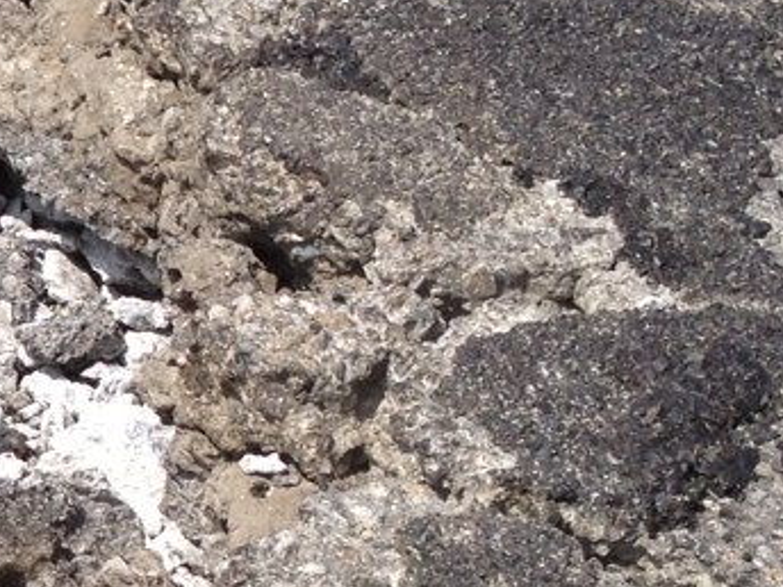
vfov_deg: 8.9
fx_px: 3755
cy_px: 669
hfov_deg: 11.2
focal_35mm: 166
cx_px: -583
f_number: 2.4
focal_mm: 4.28
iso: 50
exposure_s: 1/1905
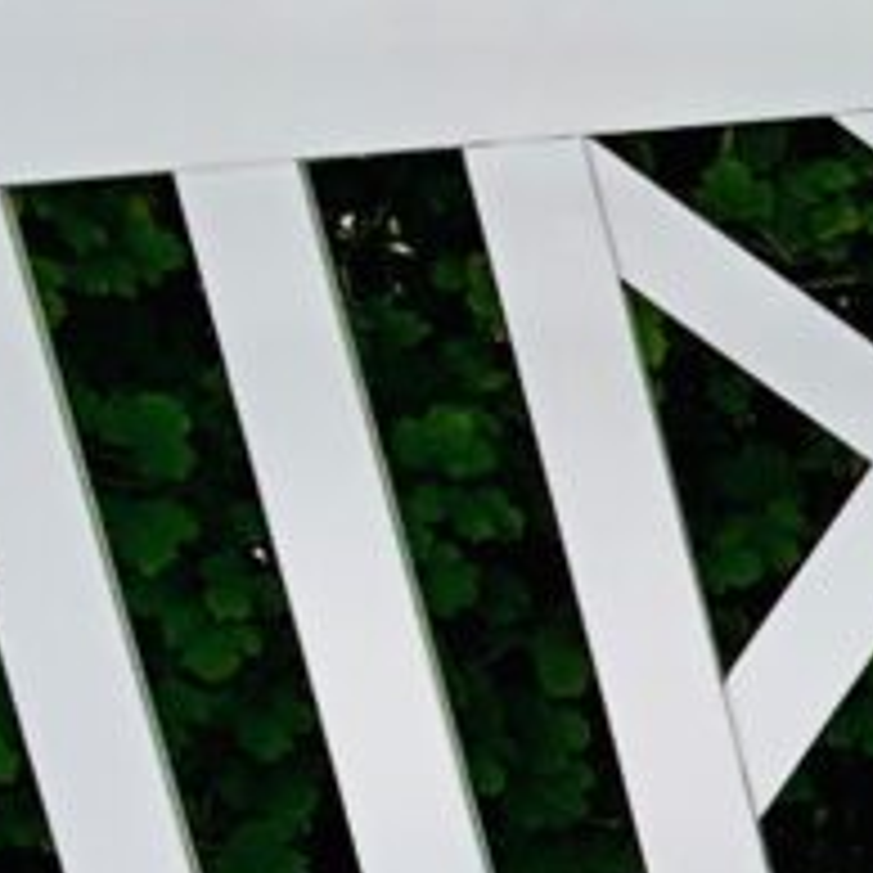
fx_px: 6905
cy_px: 2502
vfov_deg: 6.6
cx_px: 4180
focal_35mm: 242
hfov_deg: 5.6
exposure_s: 1/936
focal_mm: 4.25
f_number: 1.8
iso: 25
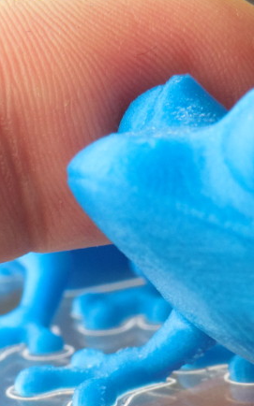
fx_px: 1108
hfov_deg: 13.1
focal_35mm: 100
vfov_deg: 20.5
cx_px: 104
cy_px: 345
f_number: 3.8
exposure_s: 1/60
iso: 125
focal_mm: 7.1
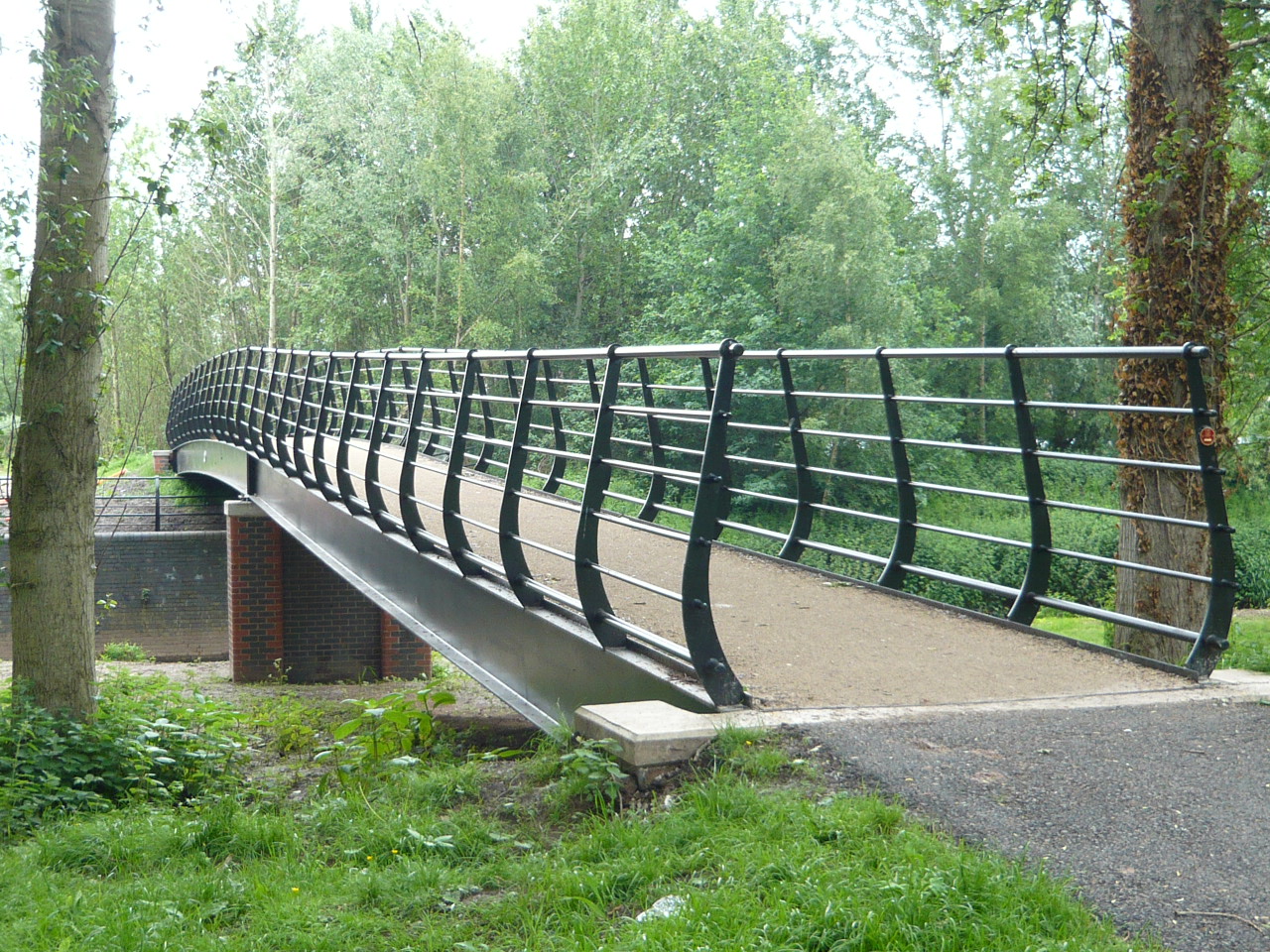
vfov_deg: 27.0
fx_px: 1981
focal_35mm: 54
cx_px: 635
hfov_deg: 35.5
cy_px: 476
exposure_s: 1/80
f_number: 3.1
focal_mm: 5.8
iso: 100
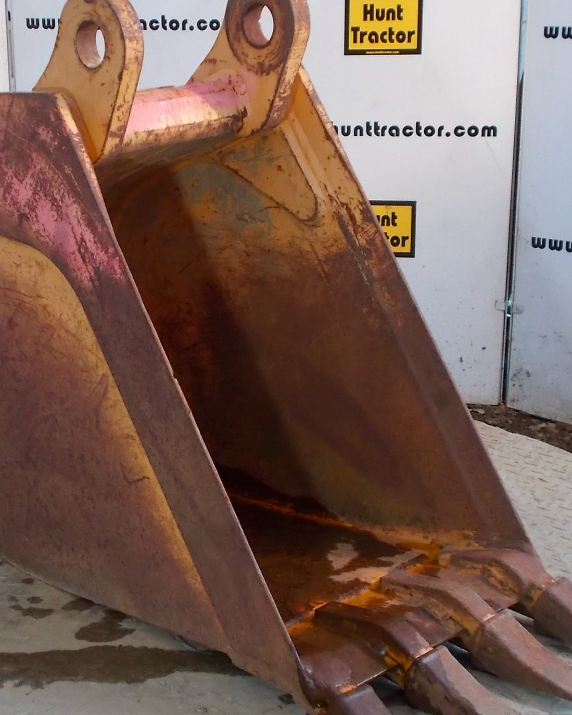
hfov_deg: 21.4
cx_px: 171
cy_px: 380
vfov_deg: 26.8
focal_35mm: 71
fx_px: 1503
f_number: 4.2
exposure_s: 1/30
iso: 200
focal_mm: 7.9
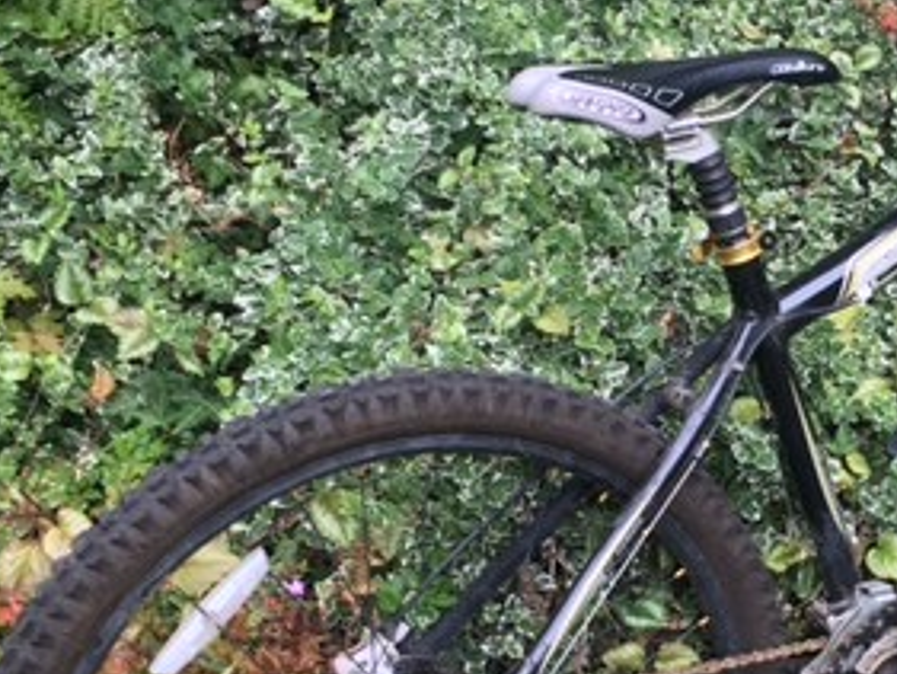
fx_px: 1711
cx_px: 779
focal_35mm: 66
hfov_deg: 28.4
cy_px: 428
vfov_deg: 22.2
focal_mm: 4.15
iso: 25
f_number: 2.2
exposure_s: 1/60
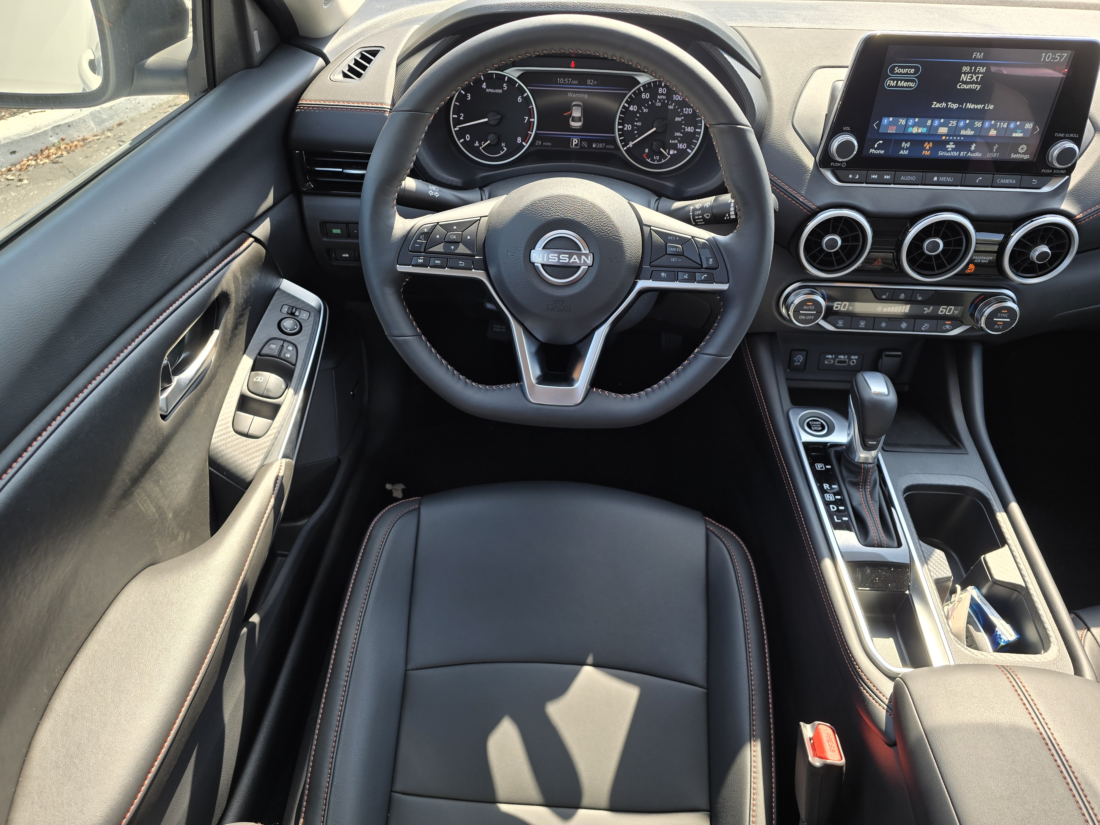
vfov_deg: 58.9
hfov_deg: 73.9
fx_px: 731
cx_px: 550
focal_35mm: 23
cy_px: 412
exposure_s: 1/180
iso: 25
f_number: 1.7
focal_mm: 6.3
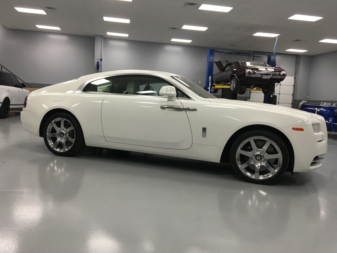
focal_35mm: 29
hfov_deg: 61.7
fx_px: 282
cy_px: 126
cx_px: 168
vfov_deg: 48.2
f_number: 2.2
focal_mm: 4.15
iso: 40
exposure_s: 1/30
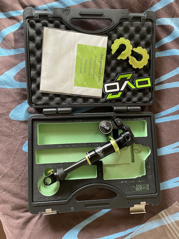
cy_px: 120
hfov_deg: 53.1
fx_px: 179
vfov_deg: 67.3
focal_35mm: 26
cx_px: 90
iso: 200
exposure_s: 1/60
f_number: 1.6
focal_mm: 4.2
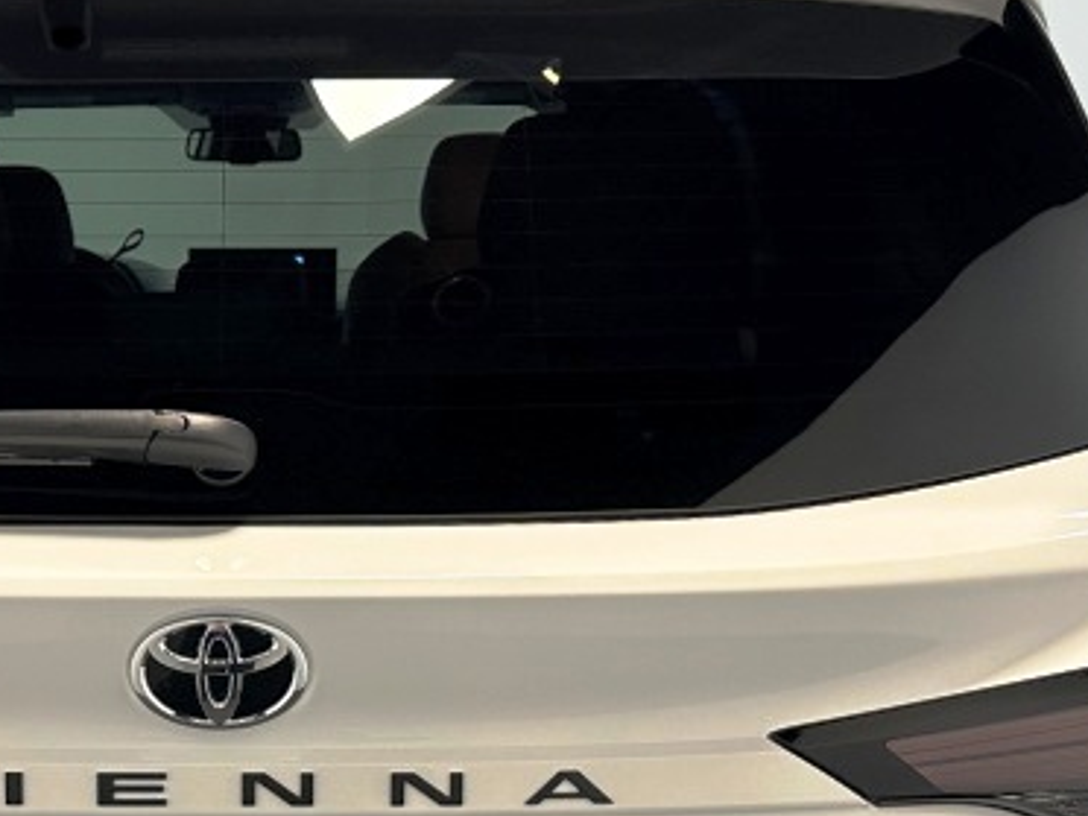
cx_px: 196
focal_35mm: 66
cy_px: 760
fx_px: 2074
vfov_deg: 21.7
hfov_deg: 28.7
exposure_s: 1/60
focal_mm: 6.86
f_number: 1.78
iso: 250
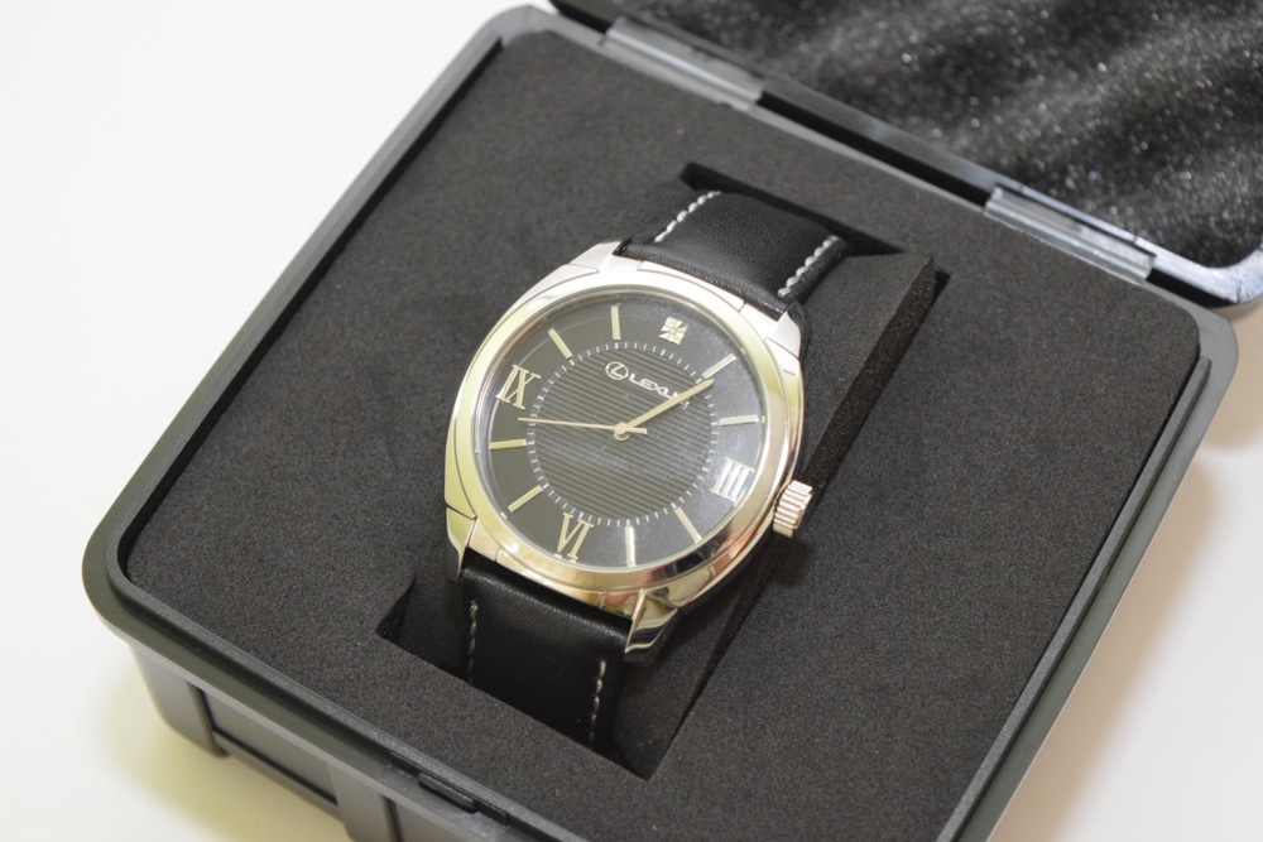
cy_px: 421
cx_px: 632
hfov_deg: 24.6
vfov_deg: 16.6
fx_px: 2895
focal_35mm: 82
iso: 3200
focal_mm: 55
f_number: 5.6
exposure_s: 1/60
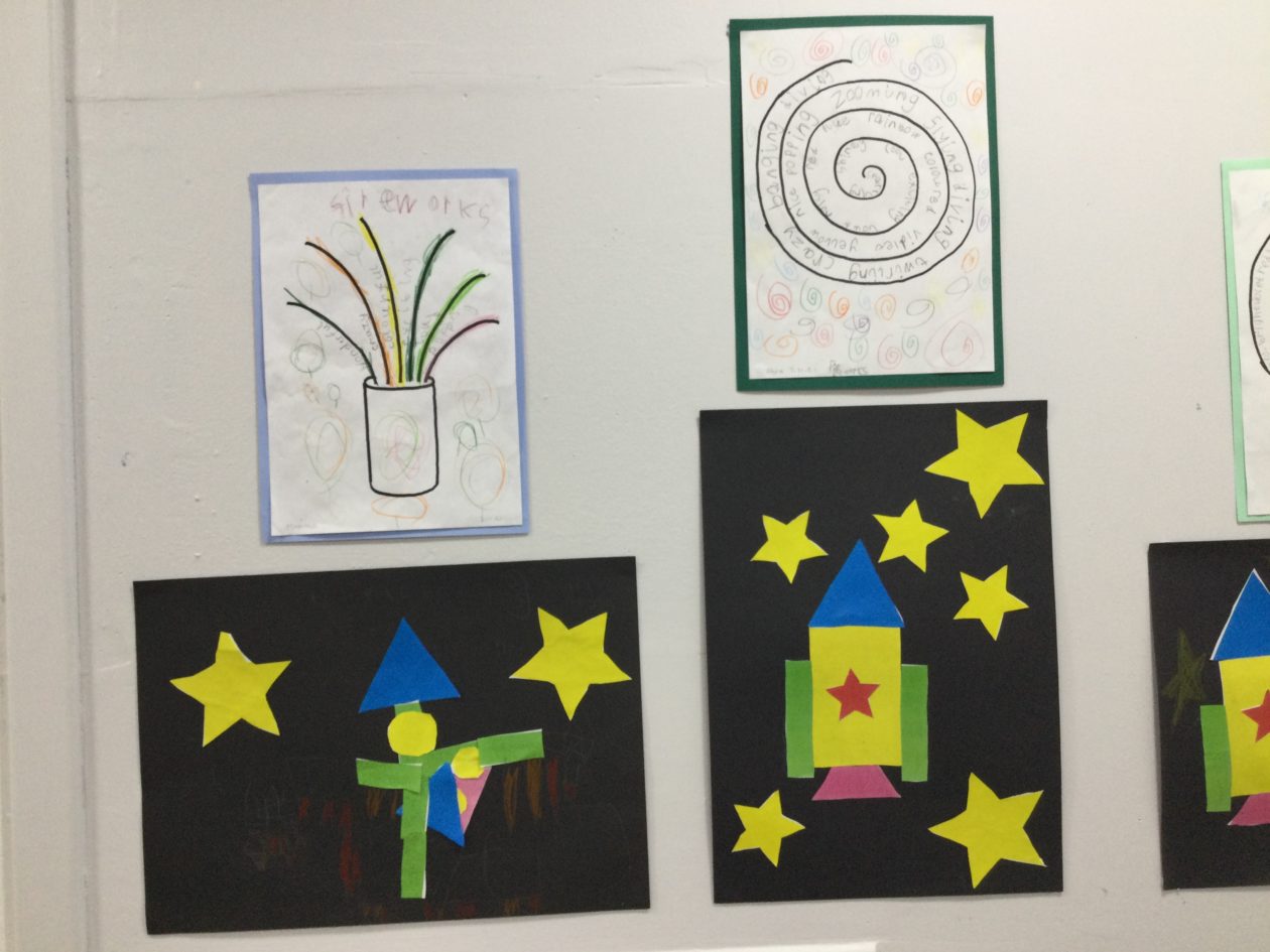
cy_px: 476
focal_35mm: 31
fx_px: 1137
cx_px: 635
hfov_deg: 58.4
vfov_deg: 45.4
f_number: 2.4
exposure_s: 1/33
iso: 80
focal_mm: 3.3
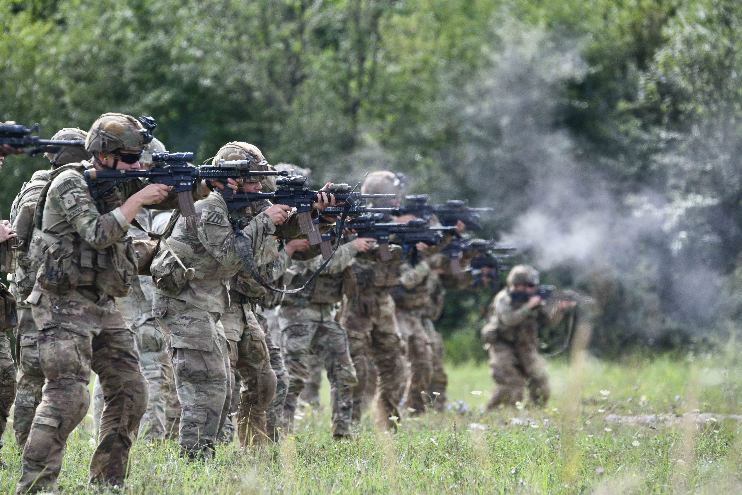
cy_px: 248
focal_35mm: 460
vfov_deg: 3.0
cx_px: 371
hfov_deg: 4.5
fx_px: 9480
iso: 400
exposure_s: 1/500
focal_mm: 460
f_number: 10
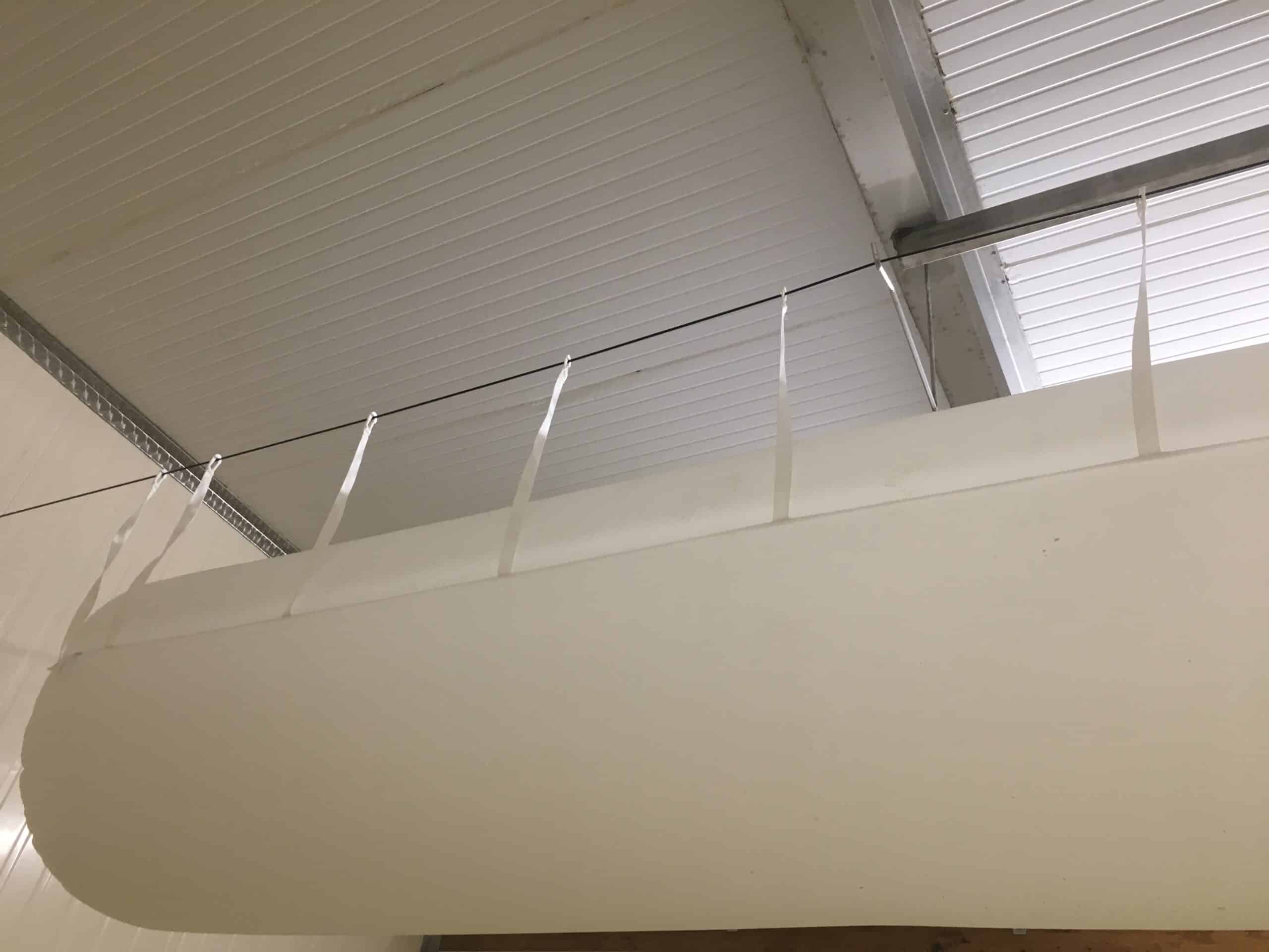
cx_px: 634
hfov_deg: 61.7
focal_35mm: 29
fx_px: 1063
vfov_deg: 48.2
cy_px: 476
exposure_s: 1/33
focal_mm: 4.15
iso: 80
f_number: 2.2
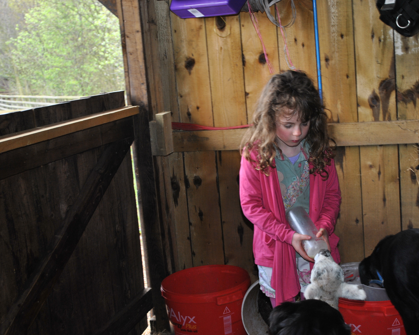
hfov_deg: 32.4
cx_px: 248
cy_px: 169
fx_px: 719
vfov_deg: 26.2
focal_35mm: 58
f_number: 5
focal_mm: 34
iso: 200
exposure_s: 1/60
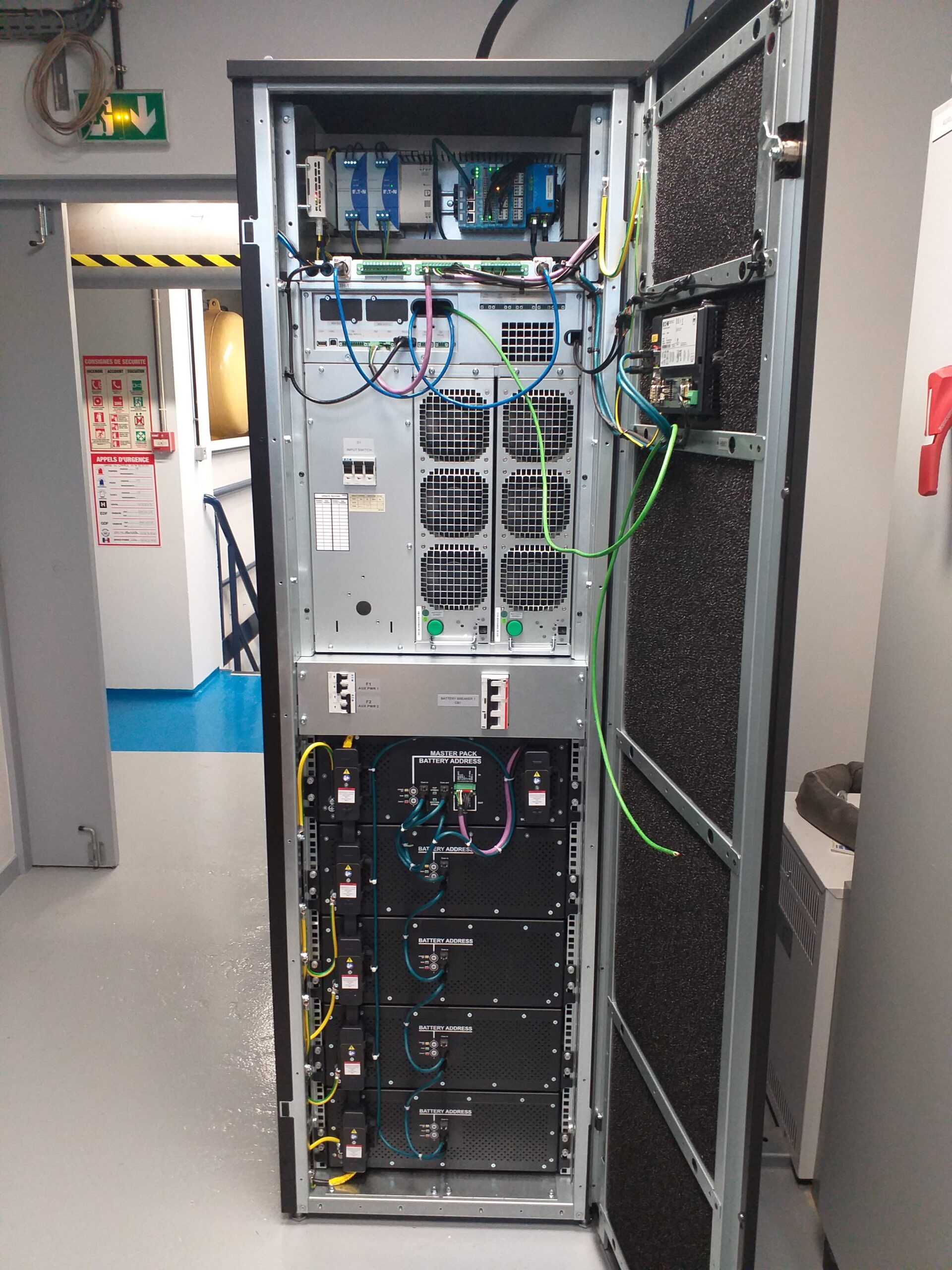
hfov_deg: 53.1
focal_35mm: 26
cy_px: 635
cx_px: 476
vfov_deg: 67.3
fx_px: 953
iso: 160
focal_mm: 3.6
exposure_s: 1/50
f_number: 1.9
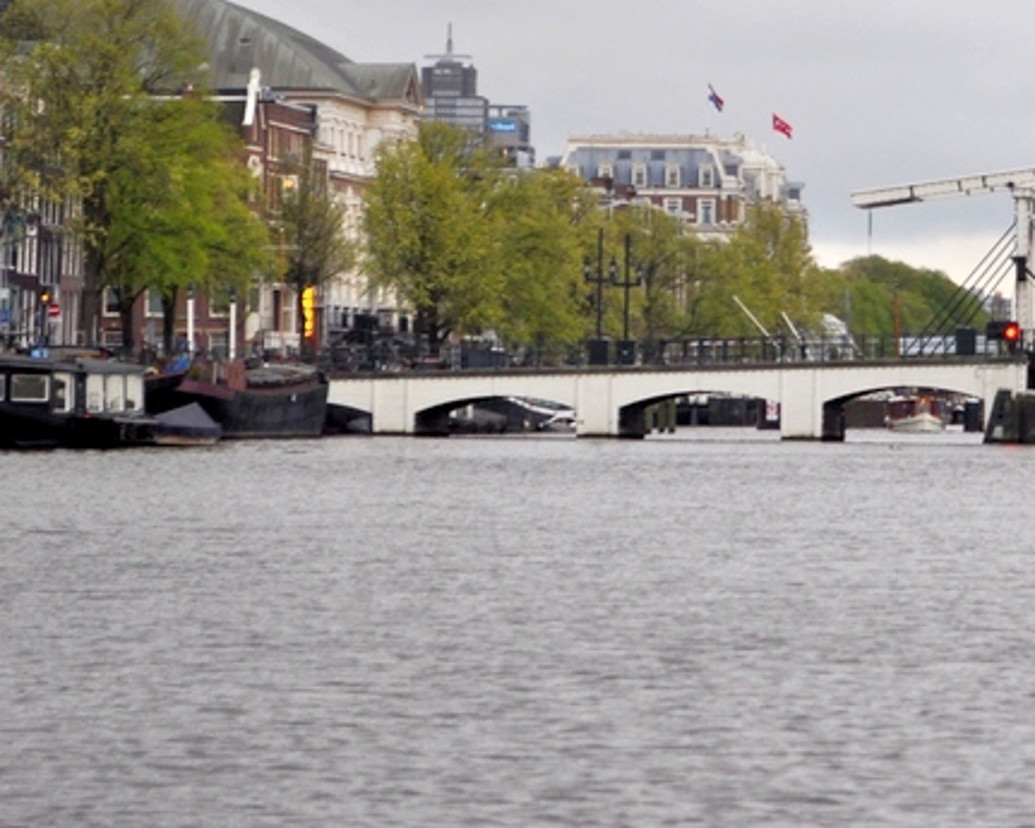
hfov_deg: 8.9
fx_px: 6597
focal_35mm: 215
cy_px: 128
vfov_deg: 7.2
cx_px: 1141
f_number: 5.6
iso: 320
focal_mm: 55
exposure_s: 1/125
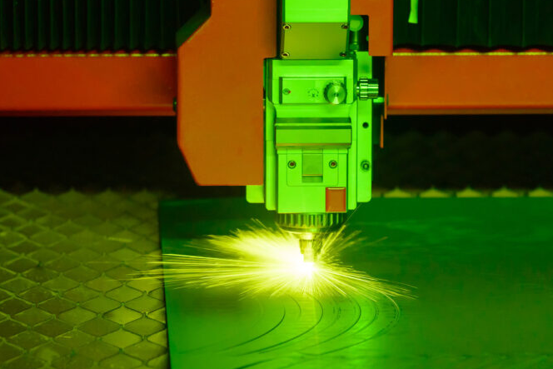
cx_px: 299
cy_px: 239
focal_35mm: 185
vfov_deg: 7.4
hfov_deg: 11.1
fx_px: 2842
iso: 2000
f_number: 4
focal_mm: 120
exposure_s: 1/160
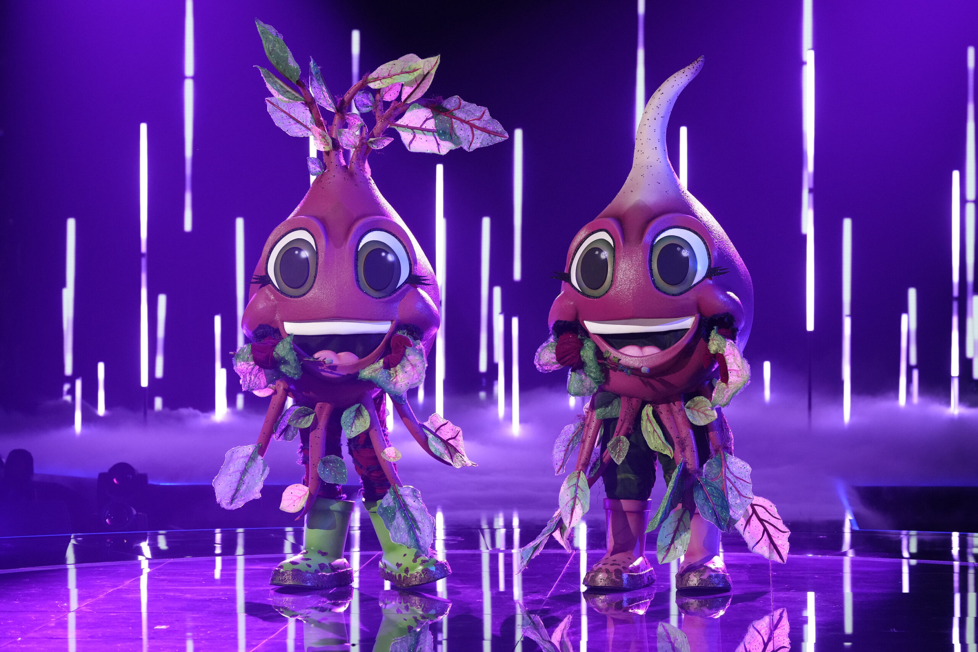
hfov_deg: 16.9
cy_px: 326
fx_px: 3287
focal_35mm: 121
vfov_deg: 11.3
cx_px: 489
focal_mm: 121
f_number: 4
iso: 4000
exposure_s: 1/320
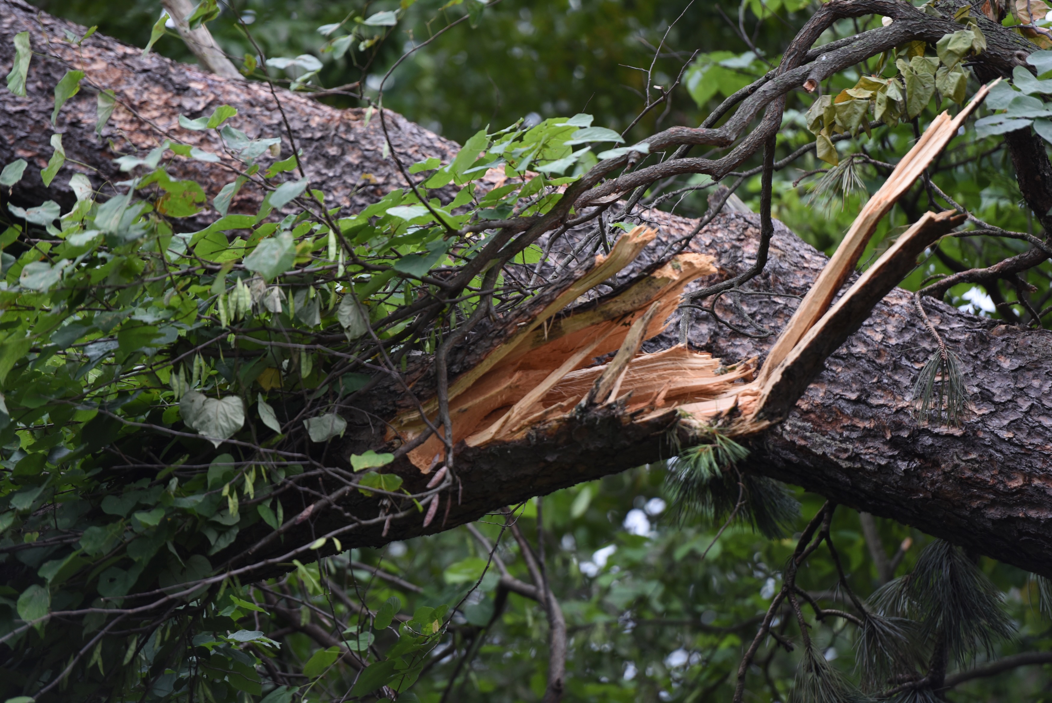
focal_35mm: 200
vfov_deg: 6.9
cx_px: 526
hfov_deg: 10.3
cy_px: 352
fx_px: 5847
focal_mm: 200
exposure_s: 1/320
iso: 800
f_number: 2.8
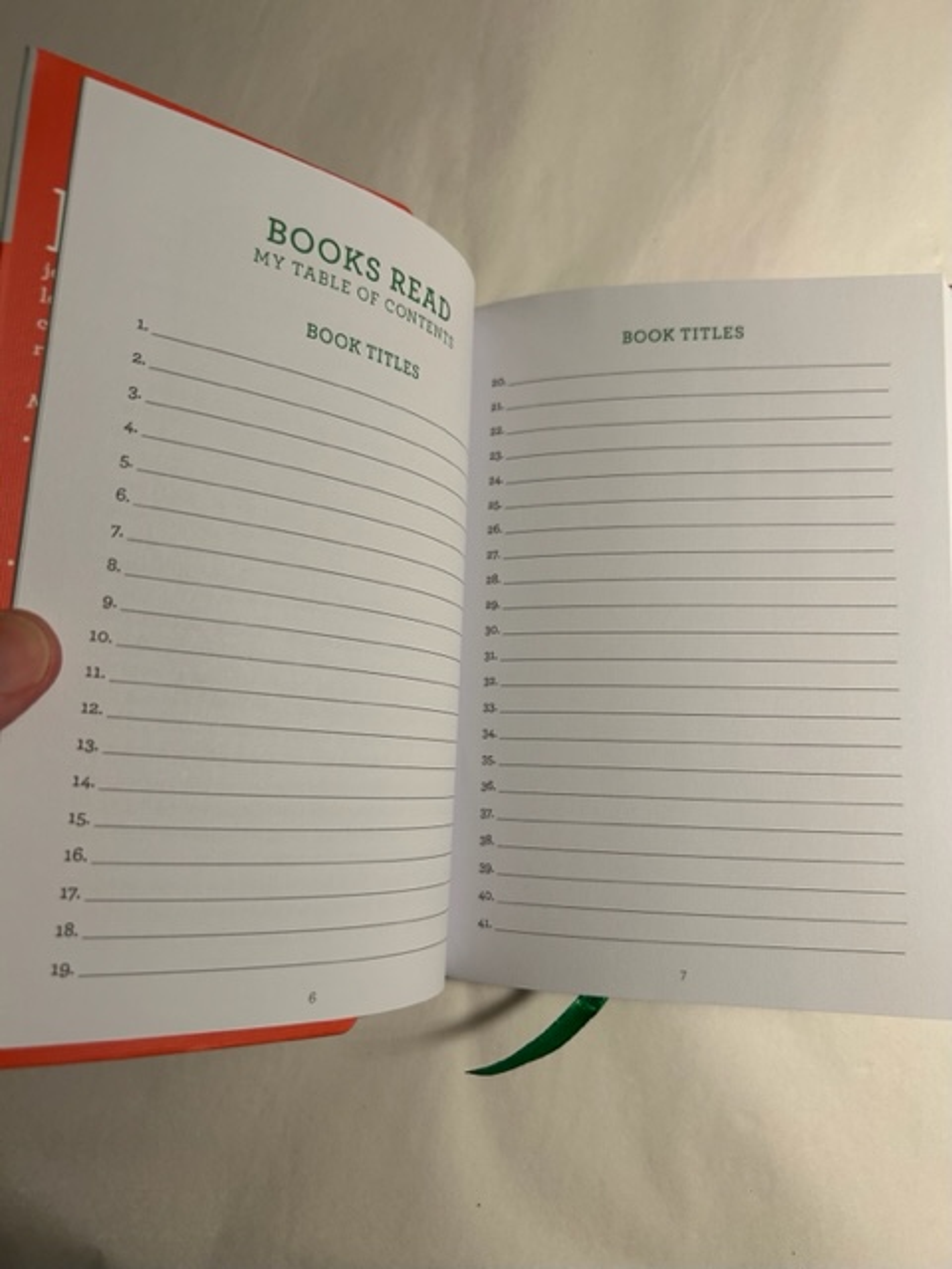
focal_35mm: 26
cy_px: 634
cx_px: 476
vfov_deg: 67.3
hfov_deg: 53.1
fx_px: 953
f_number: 1.5
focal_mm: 5.7
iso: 100
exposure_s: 1/100
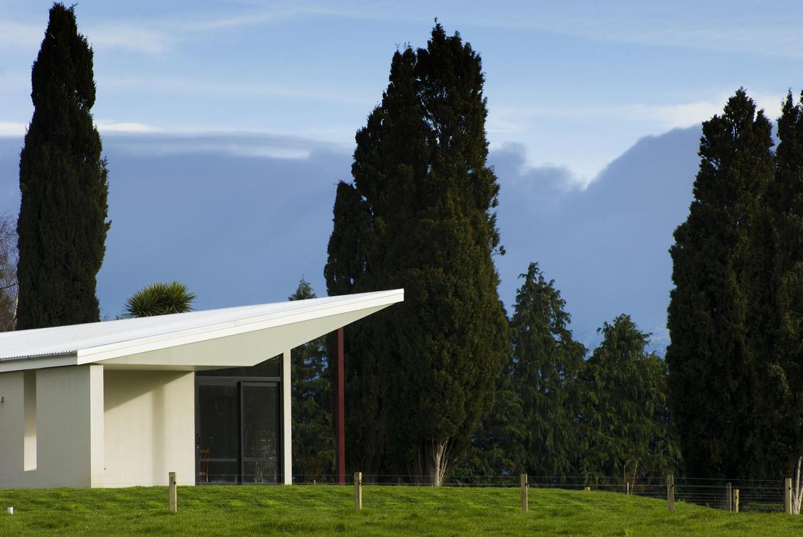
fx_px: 7365
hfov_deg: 6.2
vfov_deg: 4.2
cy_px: 268
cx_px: 402
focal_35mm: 330
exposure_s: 1/30
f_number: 13
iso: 100
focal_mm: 220
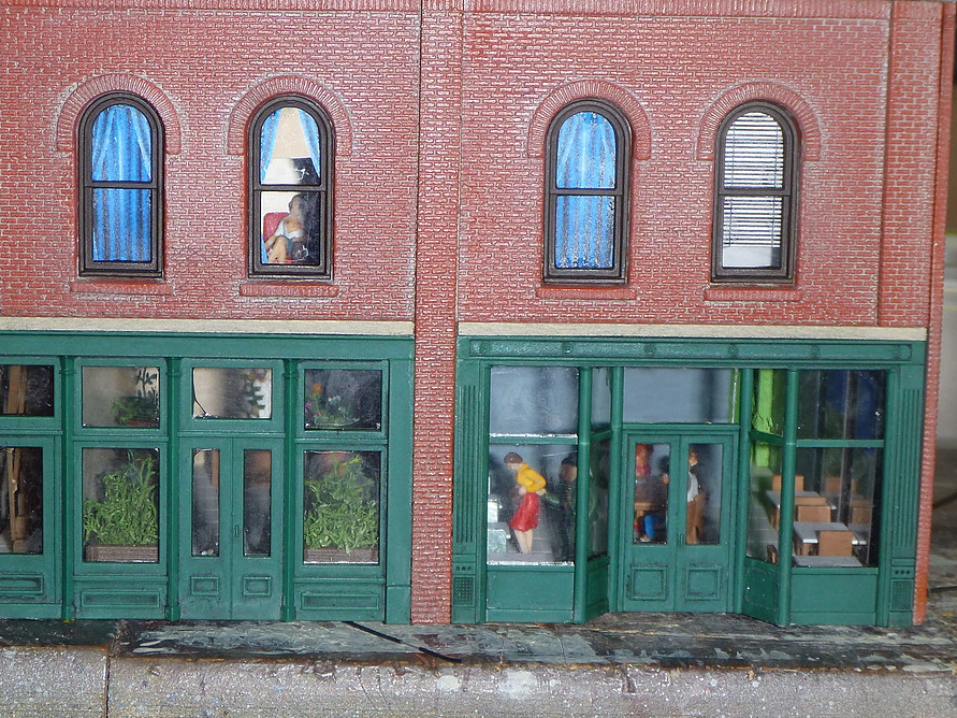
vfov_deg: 16.6
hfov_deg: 22.0
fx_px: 2460
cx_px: 432
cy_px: 390
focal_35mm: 89
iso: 100
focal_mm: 11
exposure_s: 1/60
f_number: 5.2
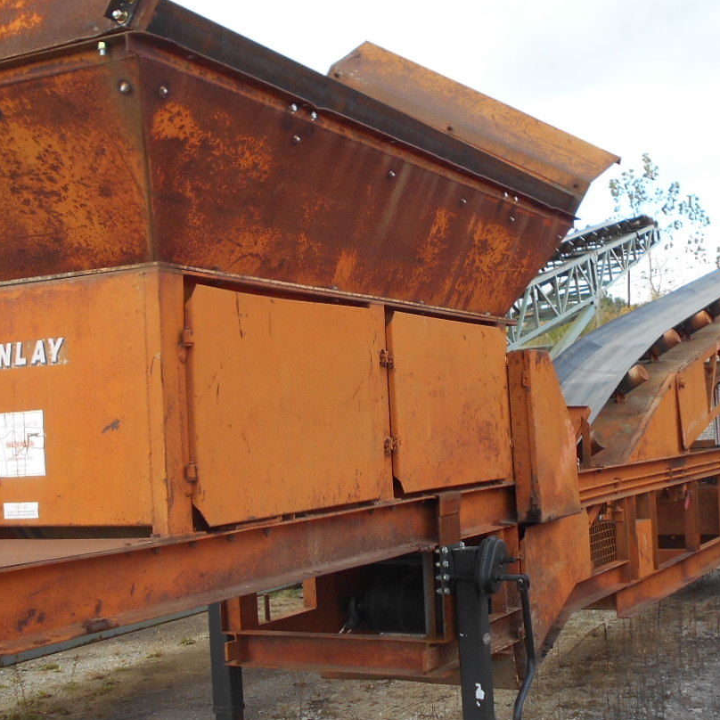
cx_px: 367
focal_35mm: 49
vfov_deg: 34.7
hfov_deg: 34.7
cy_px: 390
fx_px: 1153
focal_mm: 5.1
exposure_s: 1/250
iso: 80
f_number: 3.4
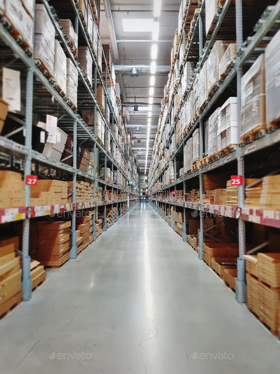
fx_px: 280
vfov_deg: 67.3
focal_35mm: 26
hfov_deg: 53.1
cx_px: 140
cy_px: 187
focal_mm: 4.3
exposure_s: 1/50
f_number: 1.7
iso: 125
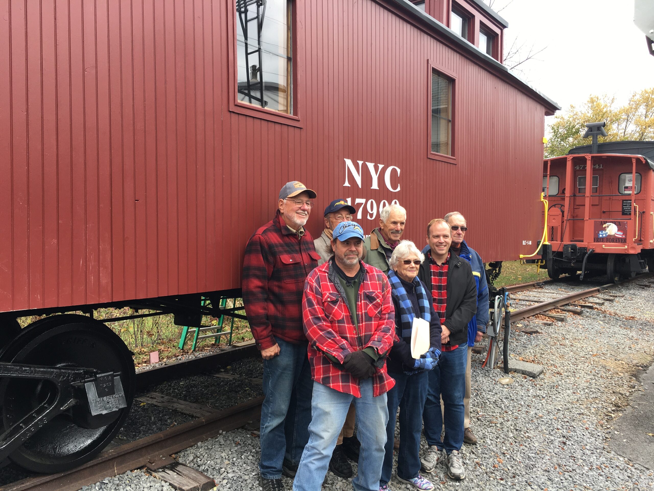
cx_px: 327
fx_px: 548
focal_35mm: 29
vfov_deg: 48.2
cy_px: 246
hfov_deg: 61.7
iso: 25
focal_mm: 4.15
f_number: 2.2
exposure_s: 1/151
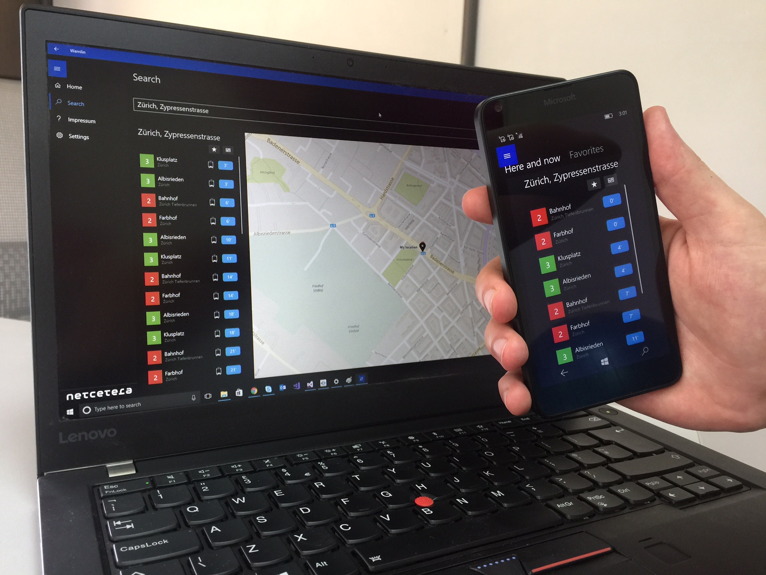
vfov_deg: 48.2
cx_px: 383
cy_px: 288
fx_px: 642
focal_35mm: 29
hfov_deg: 61.7
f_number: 2.2
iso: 40
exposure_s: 1/17
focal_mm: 4.15
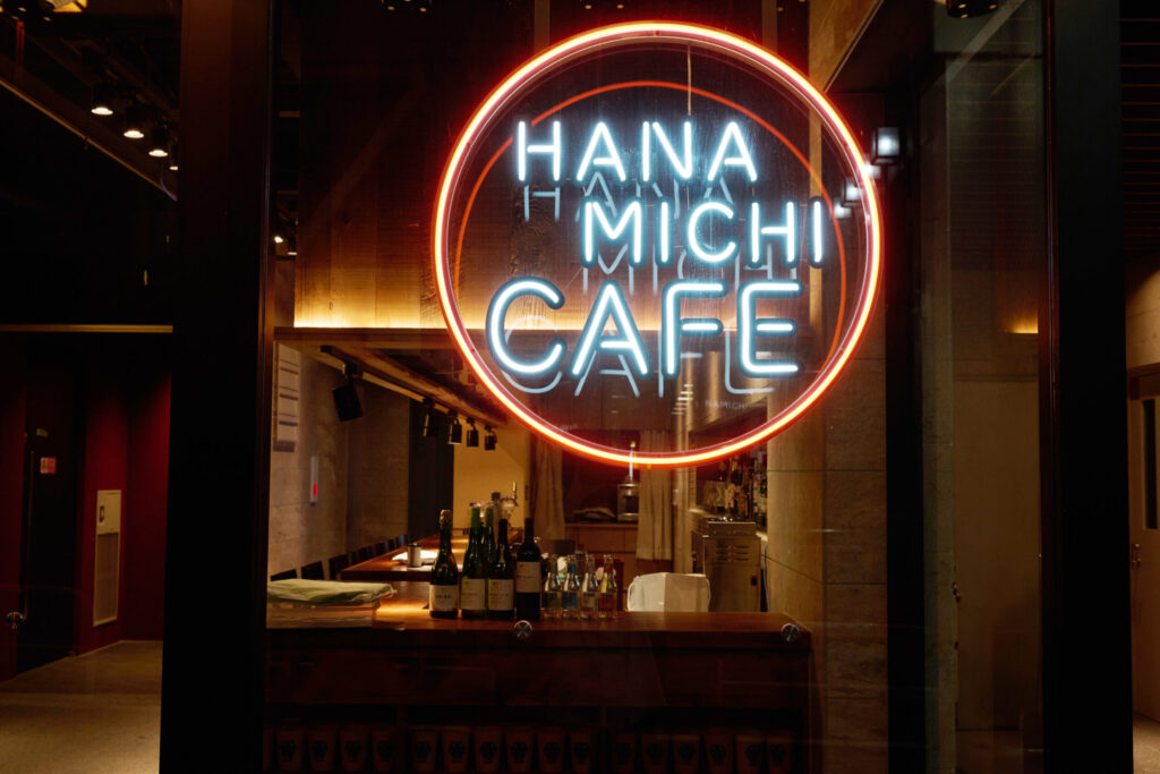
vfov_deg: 36.0
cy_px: 387
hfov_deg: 51.9
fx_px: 1192
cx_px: 580
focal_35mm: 37
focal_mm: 37
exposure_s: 1/100
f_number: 8
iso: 1250
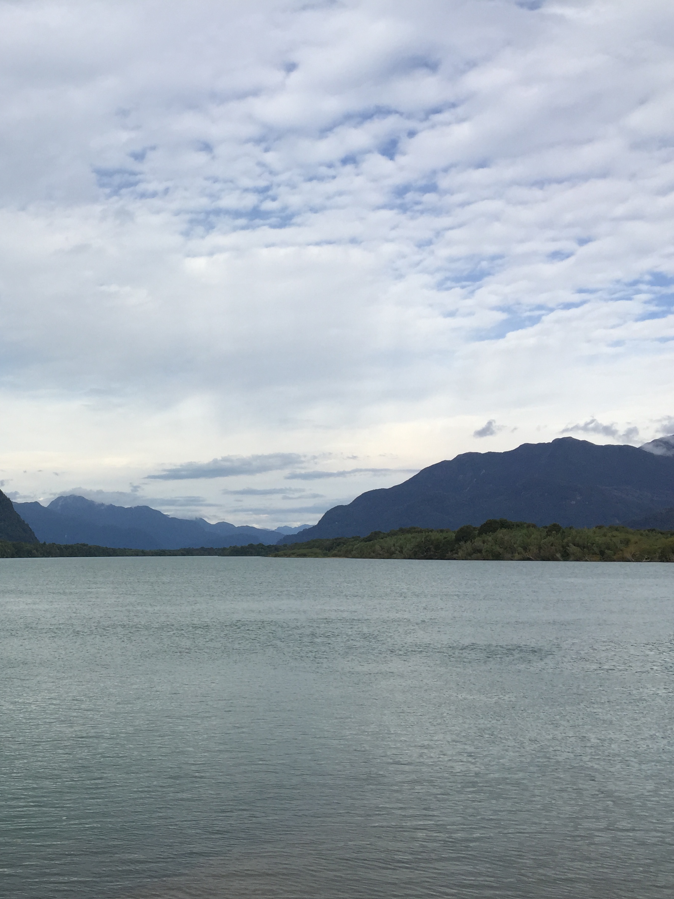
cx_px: 74
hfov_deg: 34.8
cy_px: 452
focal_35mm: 39
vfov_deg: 47.9
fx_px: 1013
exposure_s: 1/1883
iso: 32
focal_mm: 4.15
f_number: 2.2
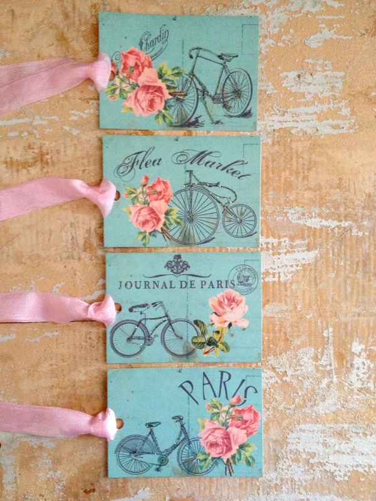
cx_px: 188
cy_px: 250
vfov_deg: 52.6
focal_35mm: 35
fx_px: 507
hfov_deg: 40.7
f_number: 2.4
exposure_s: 1/20
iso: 400
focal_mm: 4.28
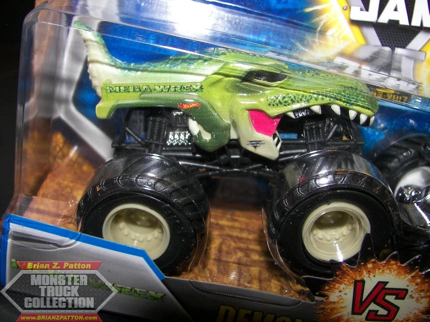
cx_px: 215
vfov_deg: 39.7
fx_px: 447
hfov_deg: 51.4
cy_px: 161
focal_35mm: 36
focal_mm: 6
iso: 100
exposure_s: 1/30
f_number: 2.8
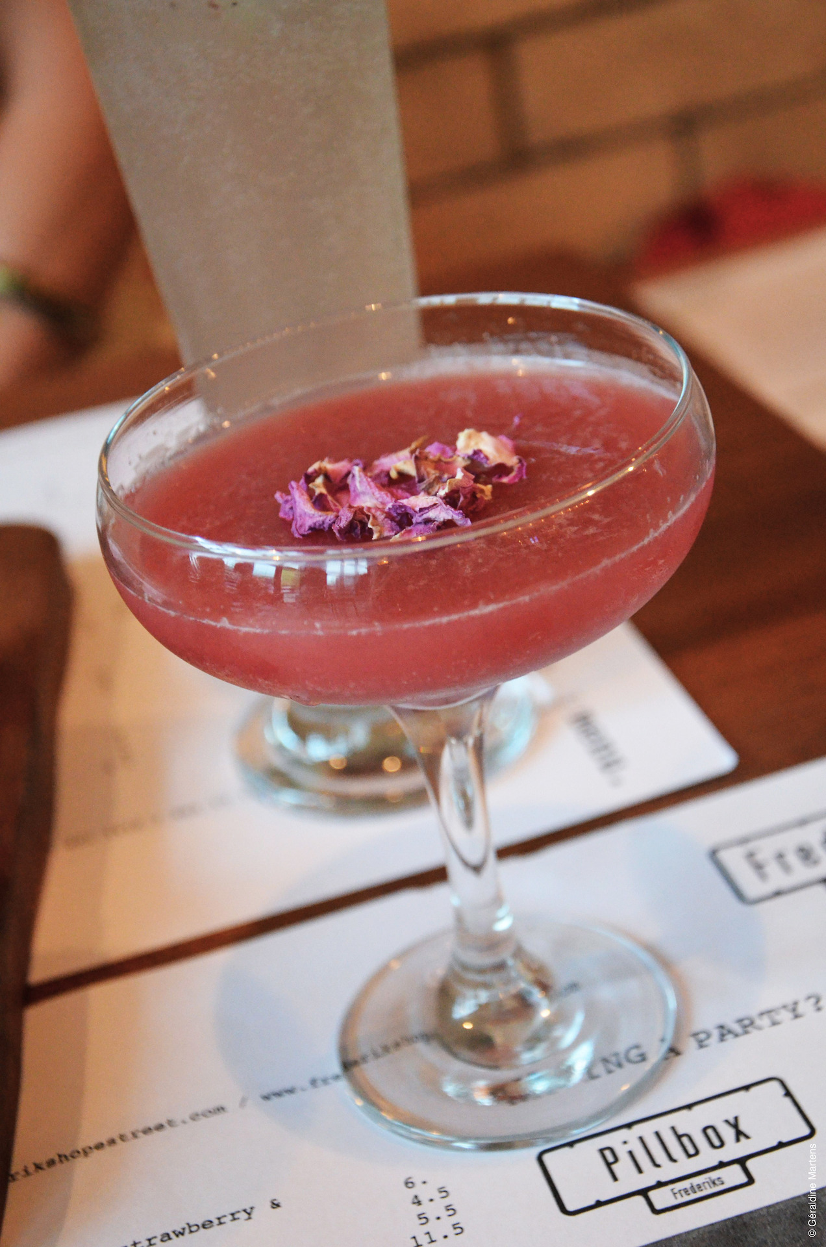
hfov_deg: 20.1
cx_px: 413
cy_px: 624
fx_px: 2333
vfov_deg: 29.9
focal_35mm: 68
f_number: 4.8
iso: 3200
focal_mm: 45
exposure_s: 1/30
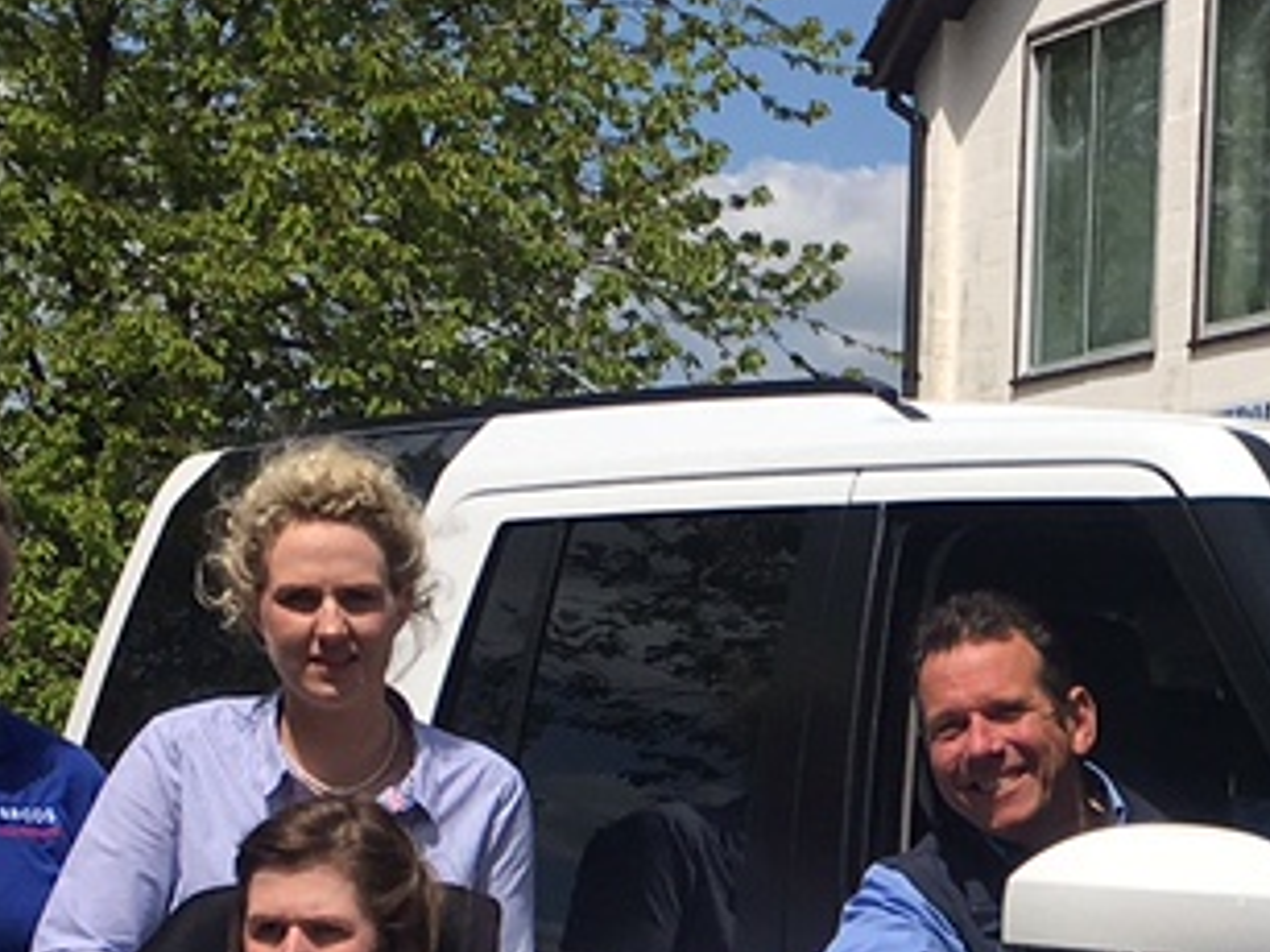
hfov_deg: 15.8
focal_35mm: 121
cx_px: 1415
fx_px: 4438
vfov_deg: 11.8
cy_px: 1341
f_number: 2.2
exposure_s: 1/3344
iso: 25
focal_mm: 4.15
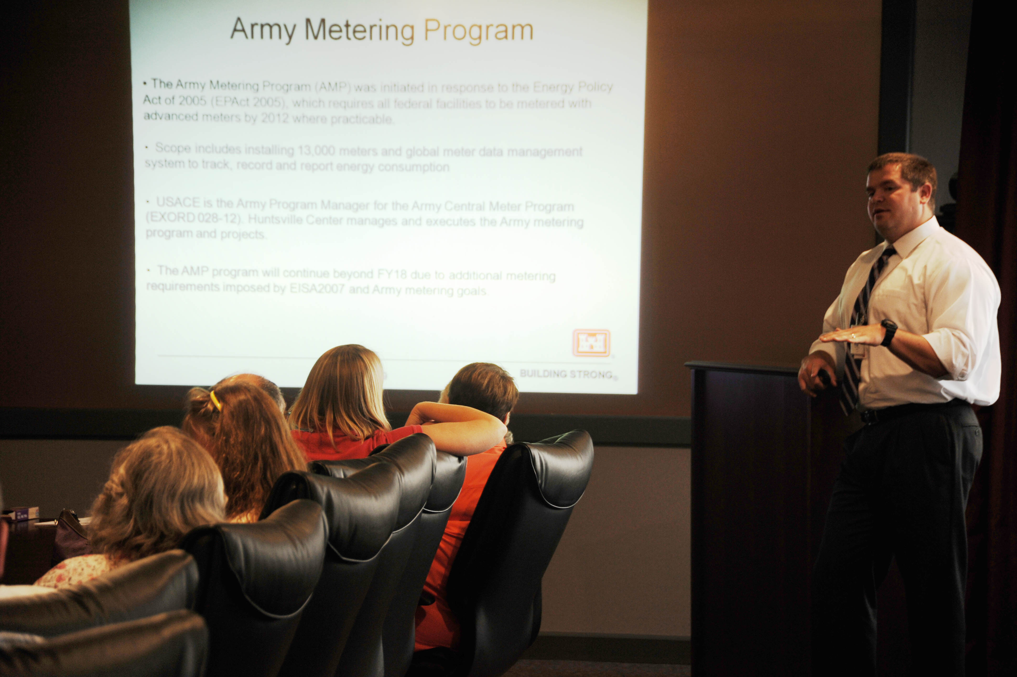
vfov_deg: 11.4
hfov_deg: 17.1
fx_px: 3388
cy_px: 338
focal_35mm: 120
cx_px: 508
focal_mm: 120
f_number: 5.6
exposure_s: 1/40
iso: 400
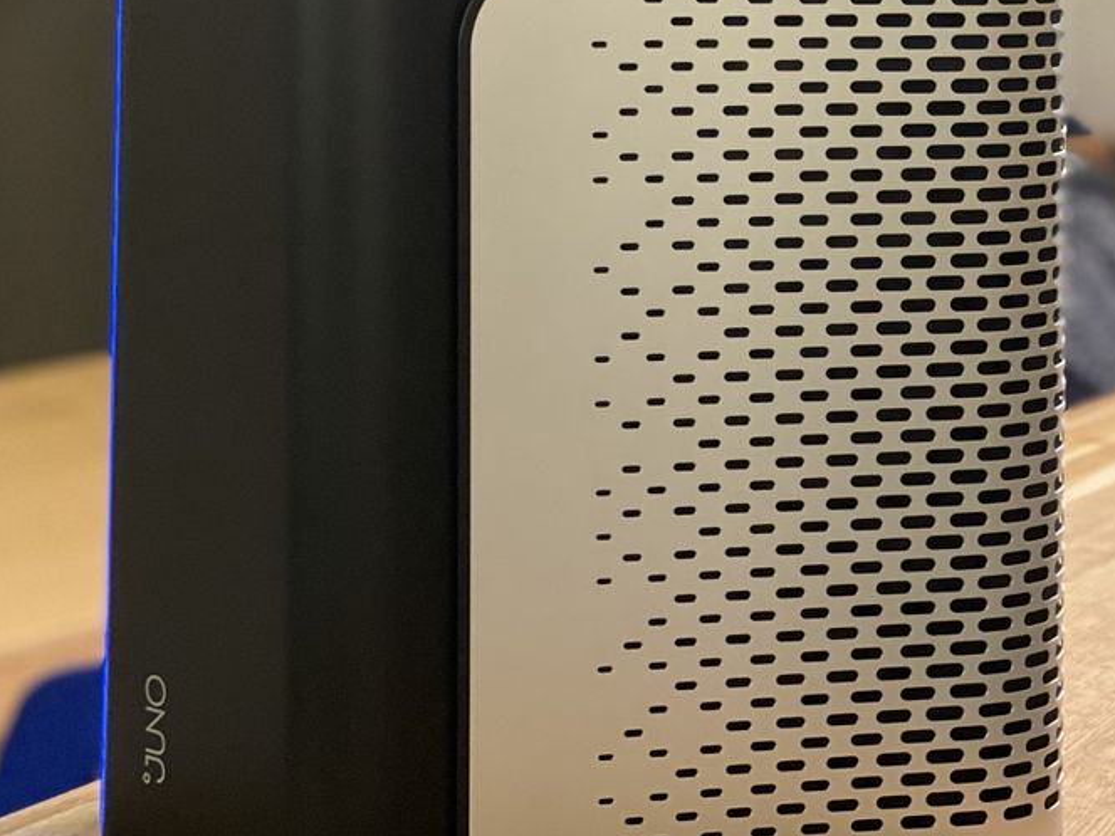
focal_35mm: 94
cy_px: 222
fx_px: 3028
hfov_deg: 20.7
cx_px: 845
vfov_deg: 15.7
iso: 400
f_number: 2
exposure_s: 1/40
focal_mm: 6
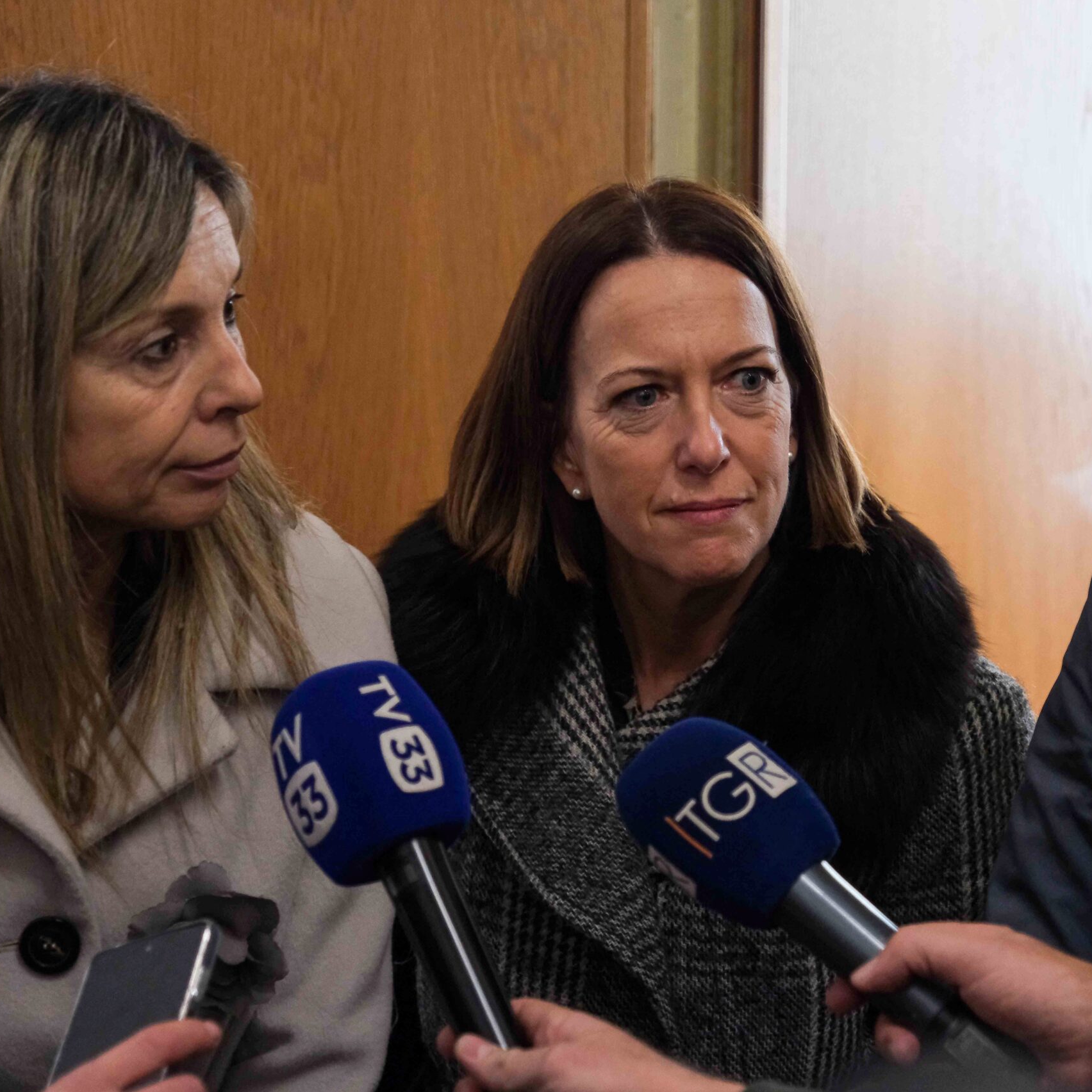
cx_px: 681
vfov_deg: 16.4
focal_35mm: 106
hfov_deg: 16.4
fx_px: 3783
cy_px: 546
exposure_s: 1/200
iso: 2500
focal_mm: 55
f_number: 2.8
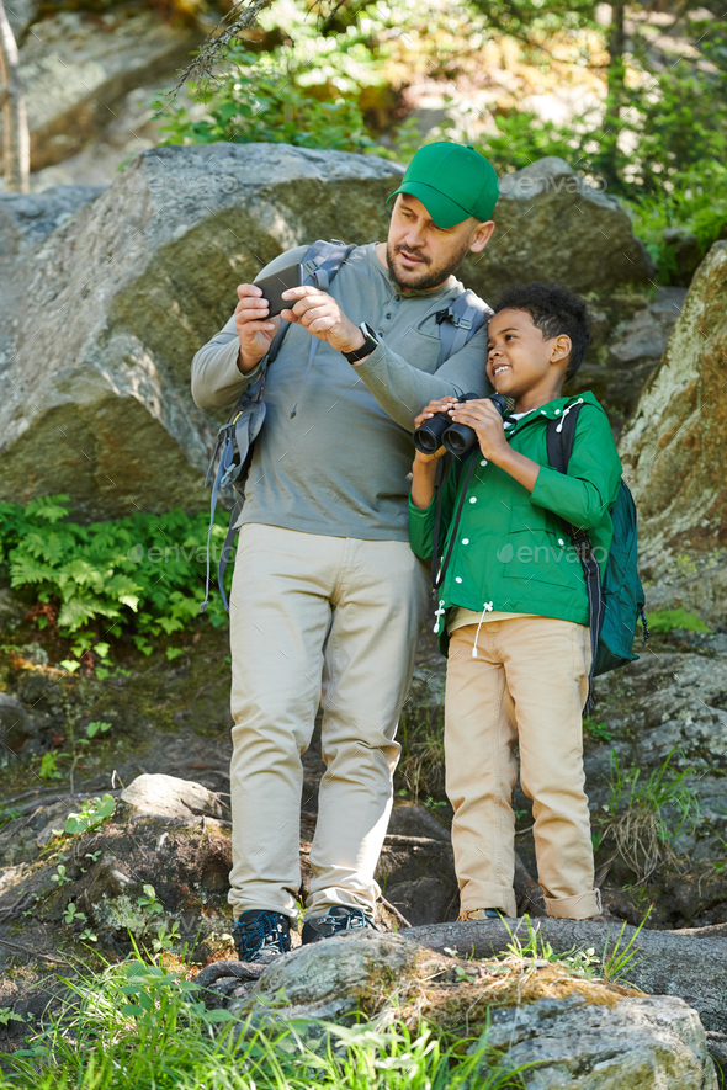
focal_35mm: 105
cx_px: 364
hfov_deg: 13.0
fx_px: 3180
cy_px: 545
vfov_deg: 19.5
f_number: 4
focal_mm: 105
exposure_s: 1/320
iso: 800
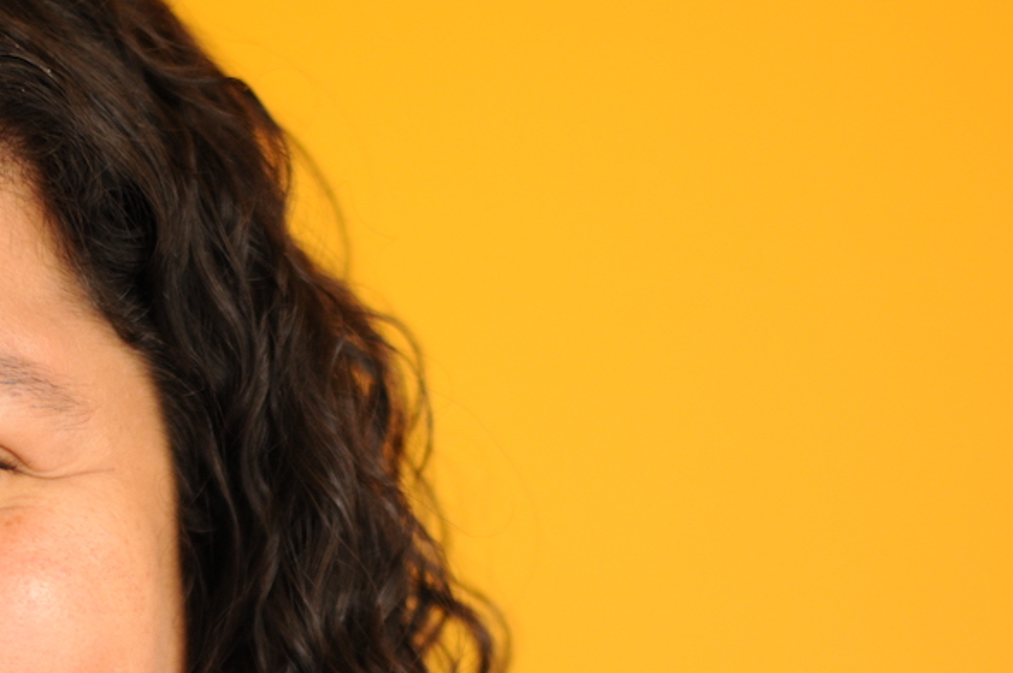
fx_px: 4302
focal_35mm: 153
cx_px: 215
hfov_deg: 13.4
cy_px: 650
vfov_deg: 8.9
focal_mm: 50
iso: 400
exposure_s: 1/250
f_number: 1.8
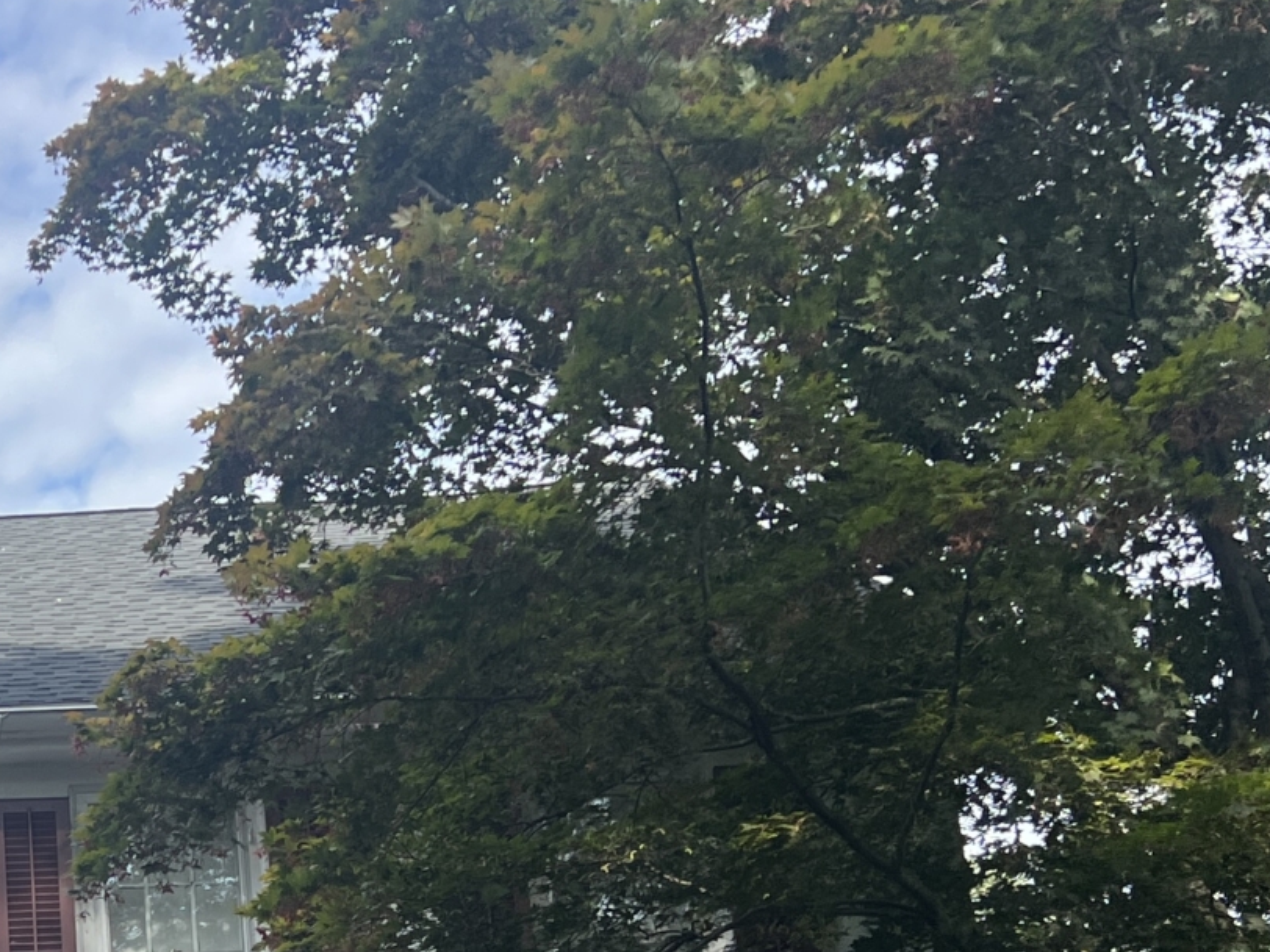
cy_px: 1152
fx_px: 3008
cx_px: -292
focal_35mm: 82
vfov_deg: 17.2
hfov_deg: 21.9
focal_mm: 5.7
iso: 50
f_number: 1.5
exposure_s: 1/2123
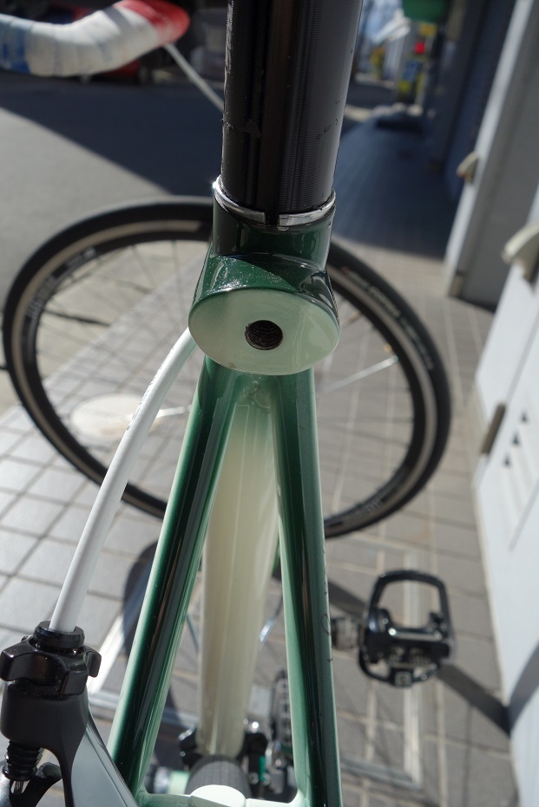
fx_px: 629
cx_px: 270
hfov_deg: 46.4
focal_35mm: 28
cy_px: 404
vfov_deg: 65.5
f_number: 5.6
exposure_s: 1/800
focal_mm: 10.4
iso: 200
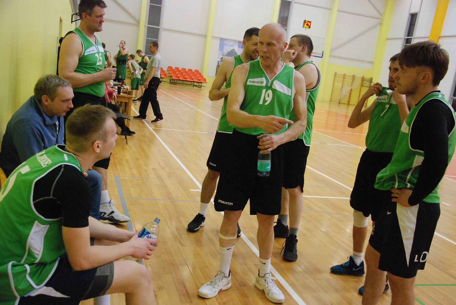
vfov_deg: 37.0
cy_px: 152
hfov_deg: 53.1
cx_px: 228
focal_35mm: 36
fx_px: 457
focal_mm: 24
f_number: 5
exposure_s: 1/100
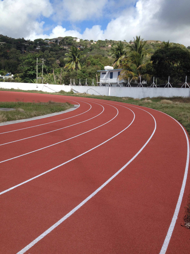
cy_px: 127
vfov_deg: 52.6
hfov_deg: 40.7
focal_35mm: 35
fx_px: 256
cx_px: 95
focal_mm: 4.28
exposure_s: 1/1577
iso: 50
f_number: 2.4
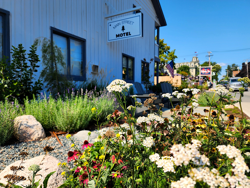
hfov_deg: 73.9
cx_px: 125
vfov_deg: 58.9
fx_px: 166
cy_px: 94
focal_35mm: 23
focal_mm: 6.4
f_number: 1.8
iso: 12
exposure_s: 1/937
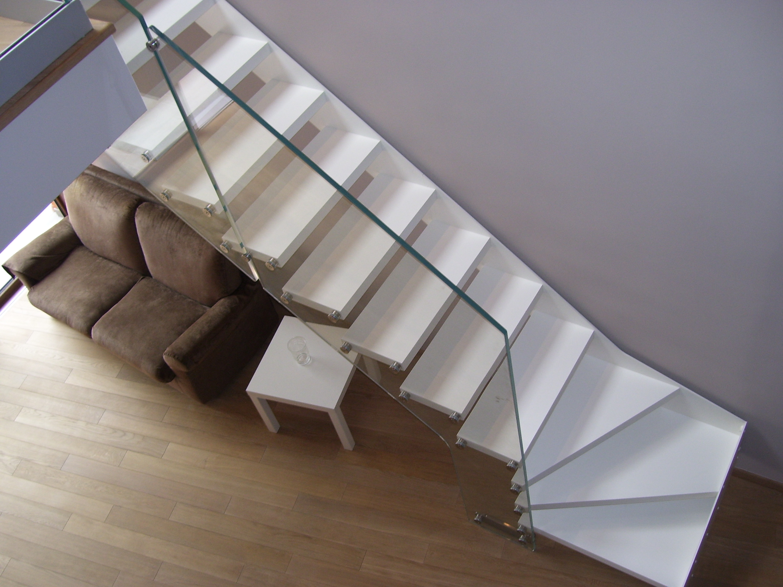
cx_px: 392
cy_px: 294
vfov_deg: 38.7
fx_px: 837
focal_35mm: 37
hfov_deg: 50.1
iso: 80
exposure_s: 1/60
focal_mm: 6
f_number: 2.7
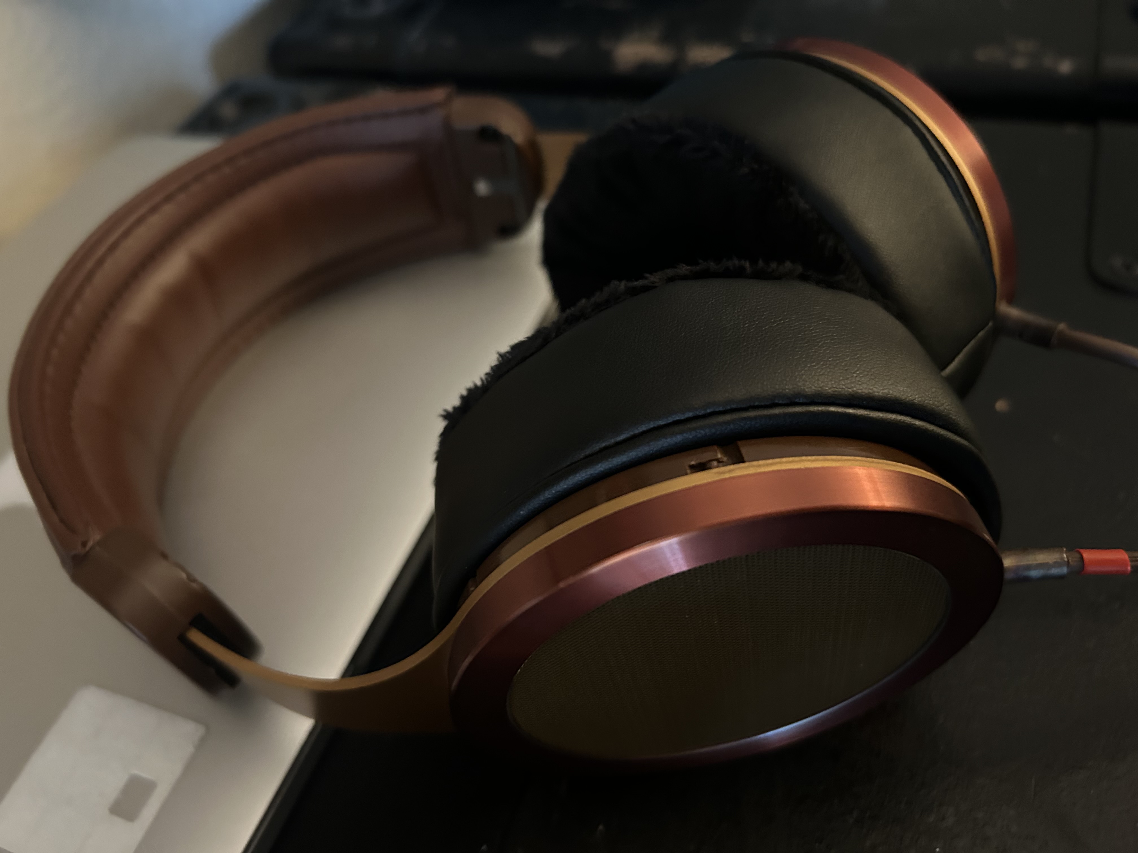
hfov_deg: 67.3
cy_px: 426
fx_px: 855
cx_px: 569
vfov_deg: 53.1
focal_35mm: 26
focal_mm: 5.7
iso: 800
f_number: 1.5
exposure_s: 1/24
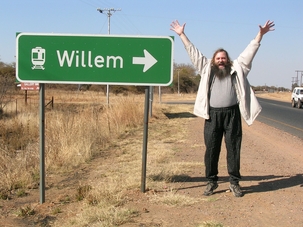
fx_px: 534
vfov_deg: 24.0
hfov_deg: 31.7
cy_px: 114
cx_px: 152
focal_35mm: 61
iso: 50
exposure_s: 1/230
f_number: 5.9
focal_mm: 9.3
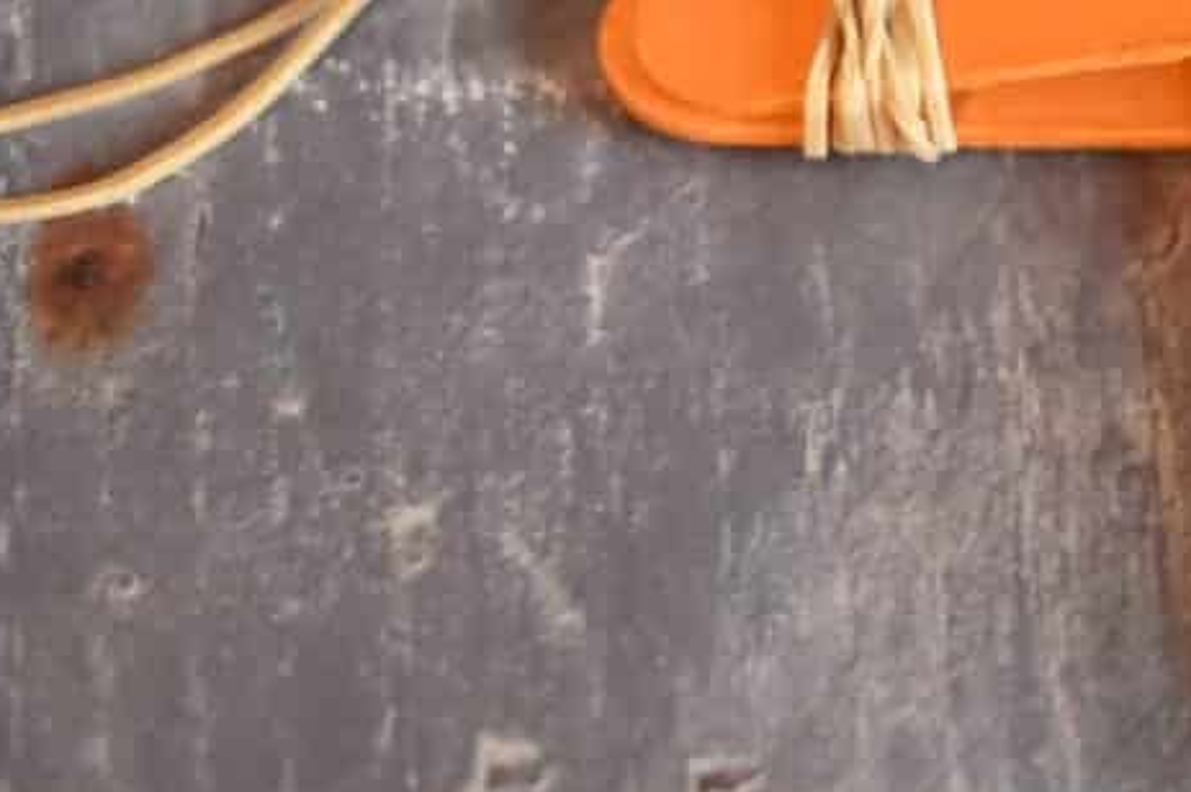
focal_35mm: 166
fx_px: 5488
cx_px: 1945
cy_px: -211
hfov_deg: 11.7
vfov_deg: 8.2
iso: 1400
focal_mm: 50
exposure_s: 1/125
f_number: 2.8
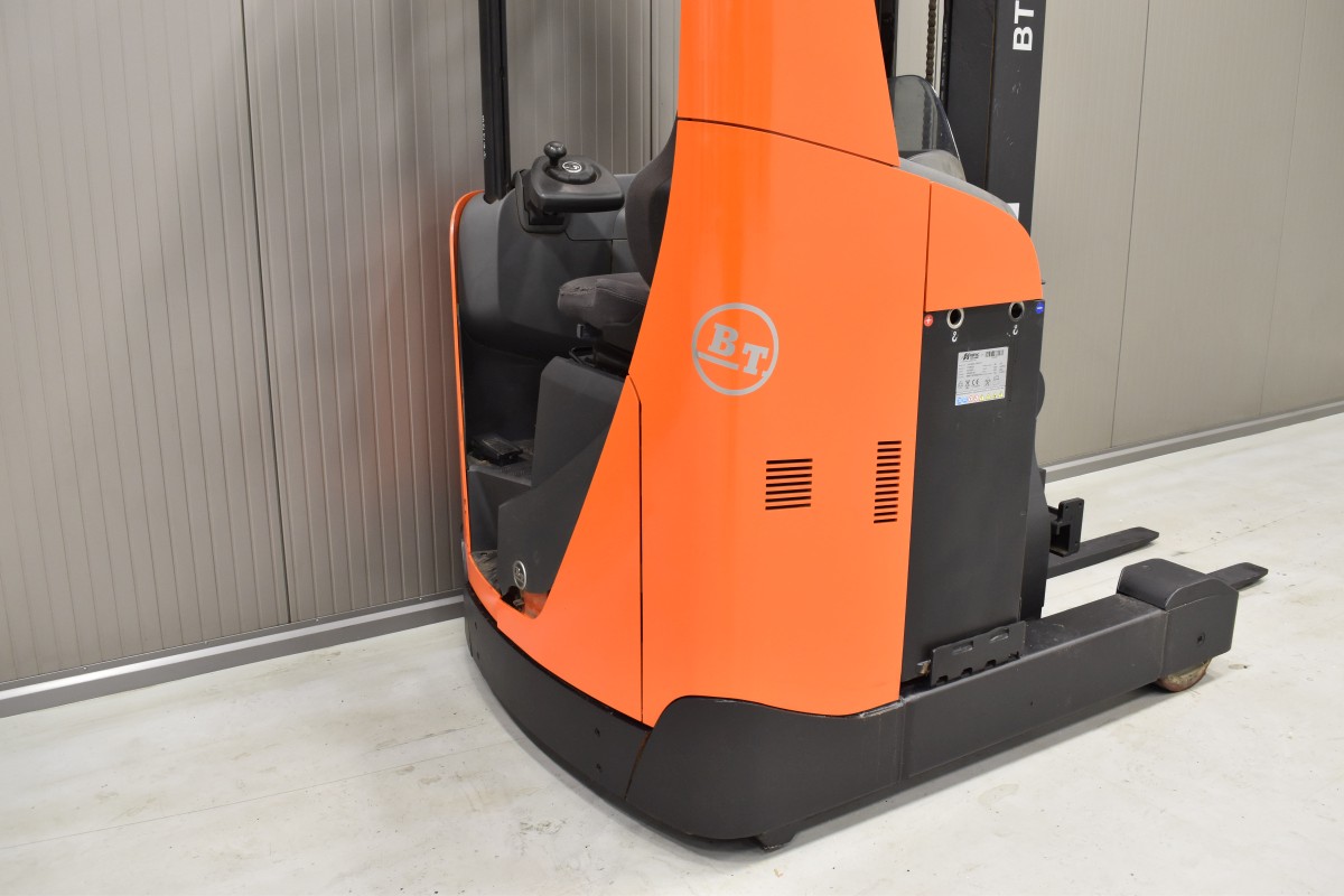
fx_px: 1176
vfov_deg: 41.7
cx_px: 672
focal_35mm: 32
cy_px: 448
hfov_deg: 59.5
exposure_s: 1/13
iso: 1000
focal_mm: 21
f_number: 6.3
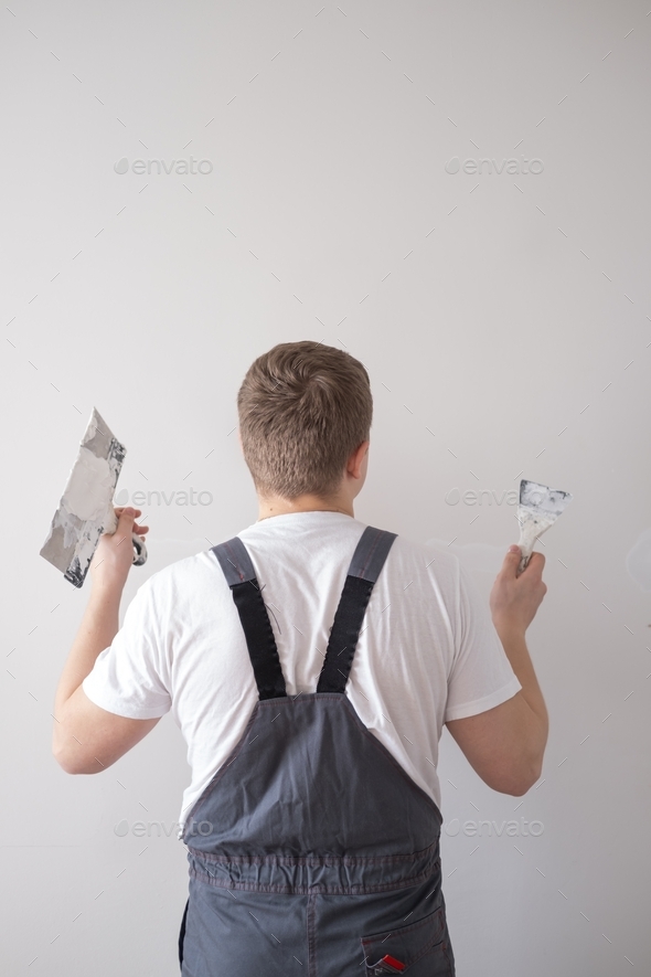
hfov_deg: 25.5
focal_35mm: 53
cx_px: 326
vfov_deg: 37.5
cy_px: 488
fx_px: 1438
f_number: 2
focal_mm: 35
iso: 250
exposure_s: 1/125
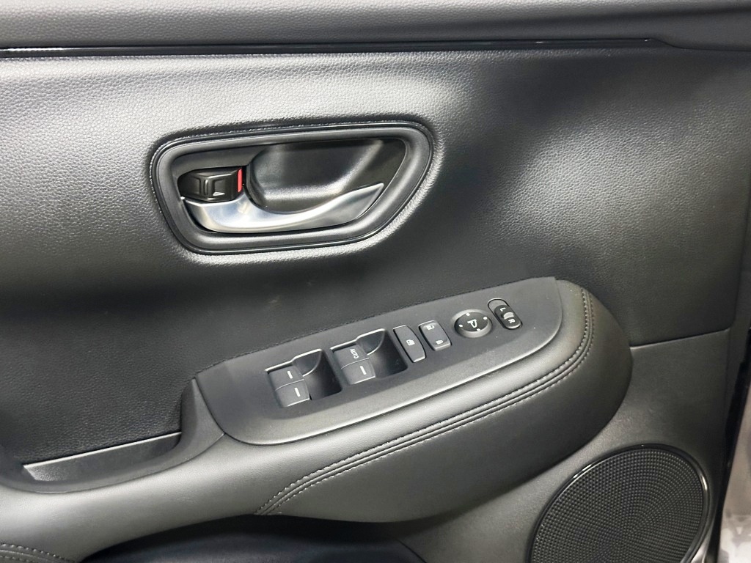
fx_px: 1041
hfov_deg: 39.7
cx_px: 376
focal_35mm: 48
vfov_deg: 30.3
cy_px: 282
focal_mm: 6.86
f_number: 1.78
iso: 640
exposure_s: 1/30
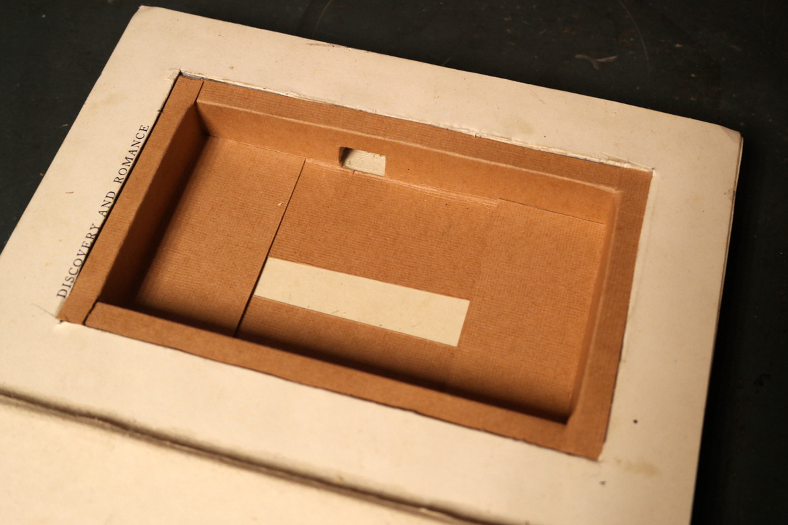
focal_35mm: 44
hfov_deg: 44.5
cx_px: 395
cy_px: 257
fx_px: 963
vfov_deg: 30.5
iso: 400
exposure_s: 1/50
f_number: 4
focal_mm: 28
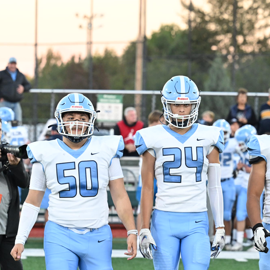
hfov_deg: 6.5
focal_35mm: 268
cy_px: 171
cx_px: 189
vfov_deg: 6.5
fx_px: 2365
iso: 2500
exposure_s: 1/640
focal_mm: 130
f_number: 4.5
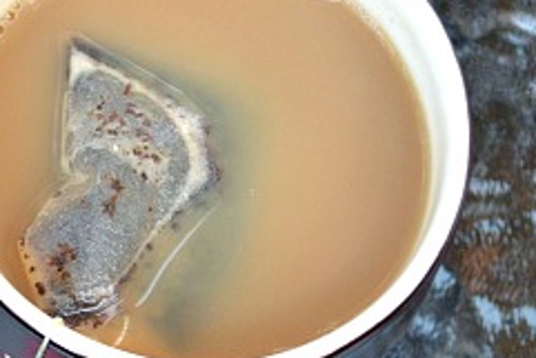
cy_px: 220
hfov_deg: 18.0
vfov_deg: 12.2
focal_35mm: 112
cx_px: 73
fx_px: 1668
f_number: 4.5
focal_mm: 30
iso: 1000
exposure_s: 1/60
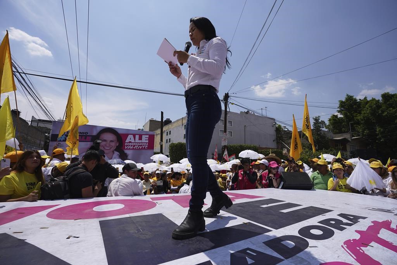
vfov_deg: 73.8
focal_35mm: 16
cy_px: 132
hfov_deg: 96.7
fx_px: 176
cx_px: 198
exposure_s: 1/500
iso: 64
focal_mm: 16
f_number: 6.3
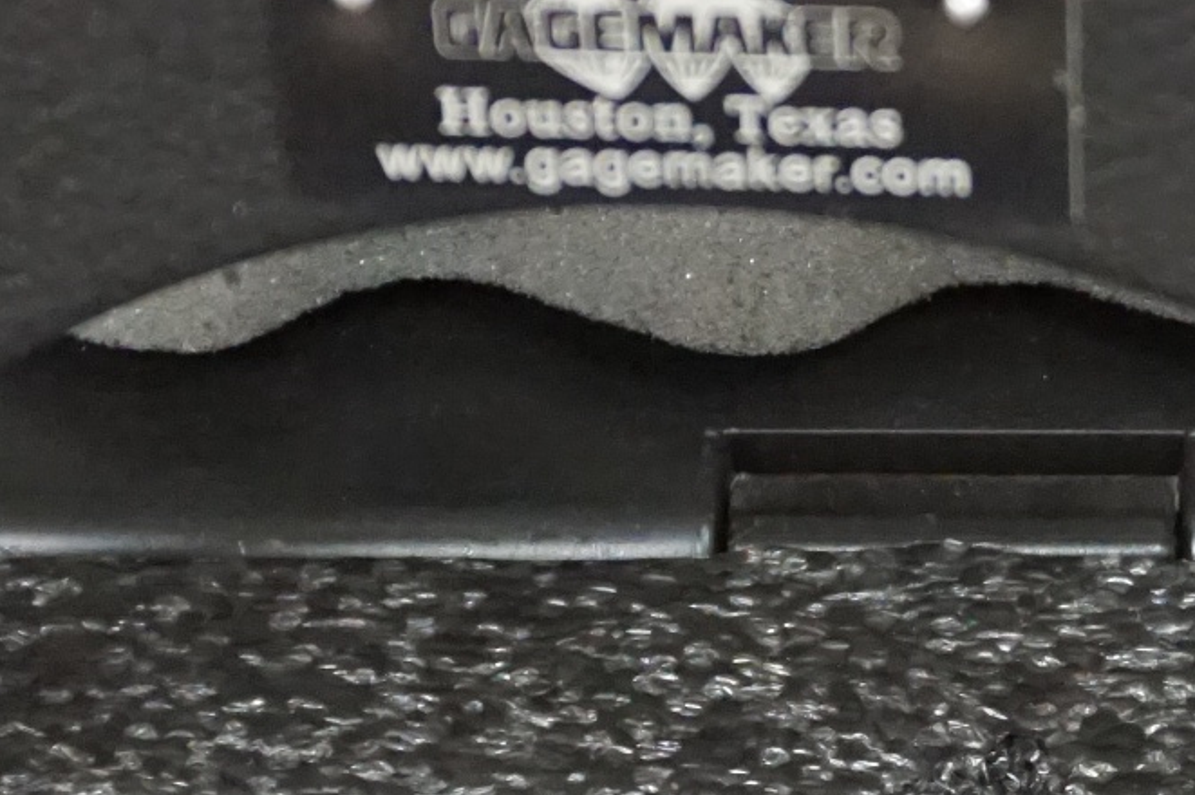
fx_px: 5656
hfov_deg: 11.9
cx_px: 1214
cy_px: 779
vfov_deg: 8.0
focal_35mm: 170
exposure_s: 1/125
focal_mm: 23
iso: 3200
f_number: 4
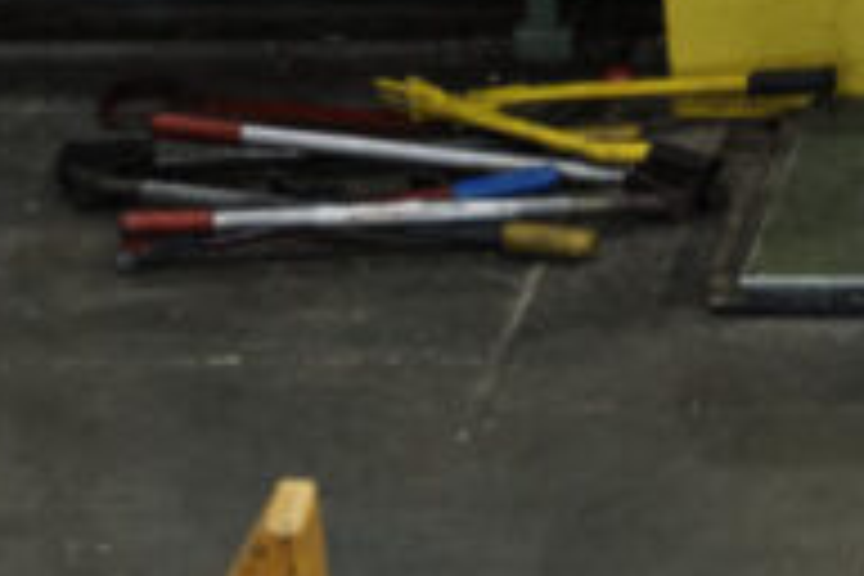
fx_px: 9215
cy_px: -1688
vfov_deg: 3.4
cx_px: 2349
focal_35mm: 384
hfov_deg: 5.1
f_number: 7.1
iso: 1000
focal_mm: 48
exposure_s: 1/30
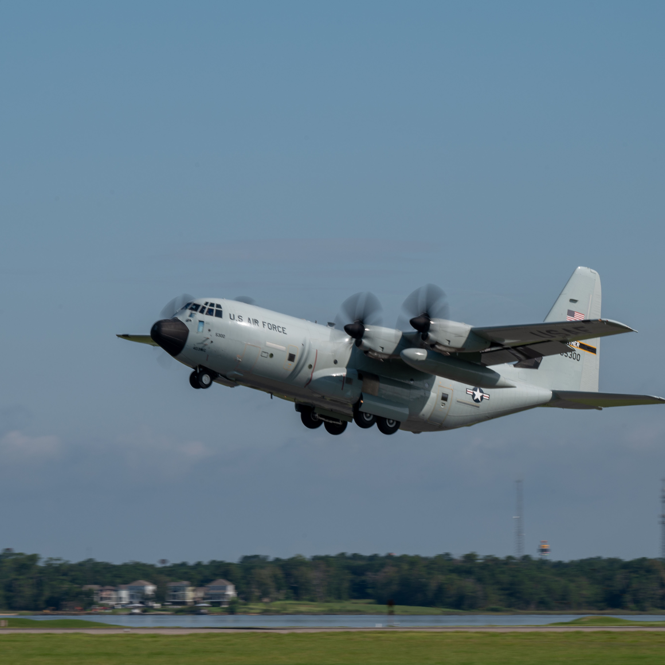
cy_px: 333
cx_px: 204
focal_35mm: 256
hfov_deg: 6.8
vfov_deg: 6.8
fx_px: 5564
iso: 80
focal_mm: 200
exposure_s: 1/125
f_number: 16
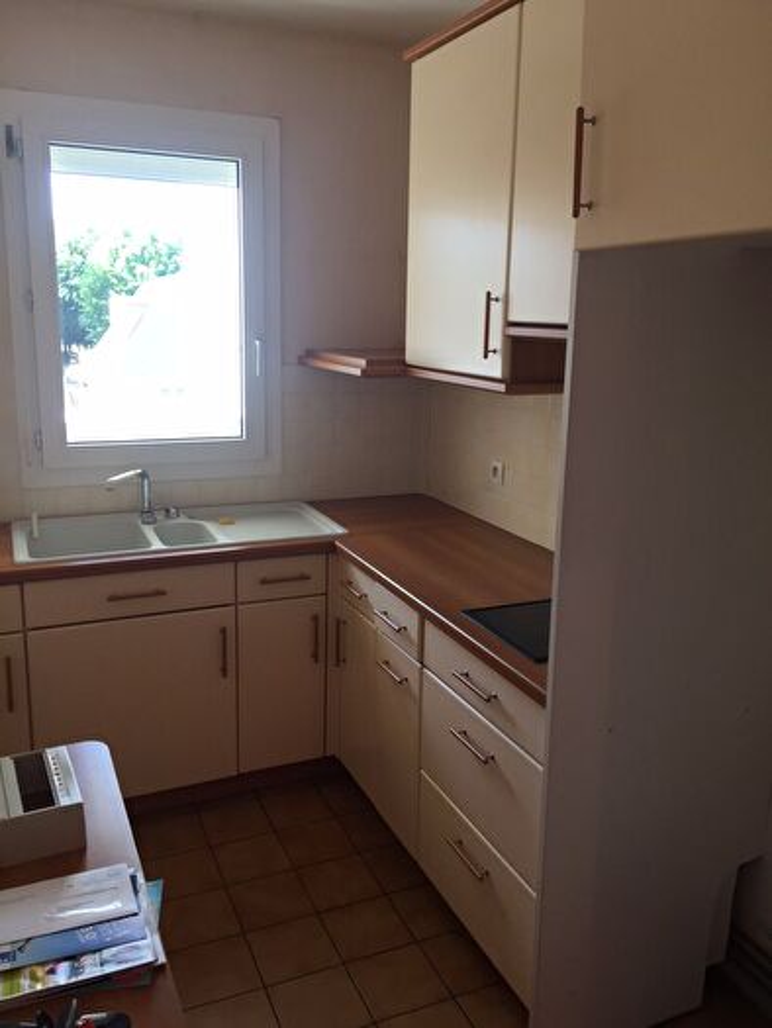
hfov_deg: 48.2
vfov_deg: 61.6
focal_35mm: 29
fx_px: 862
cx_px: 386
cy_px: 514
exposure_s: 1/100
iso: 50
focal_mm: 4.15
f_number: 2.2
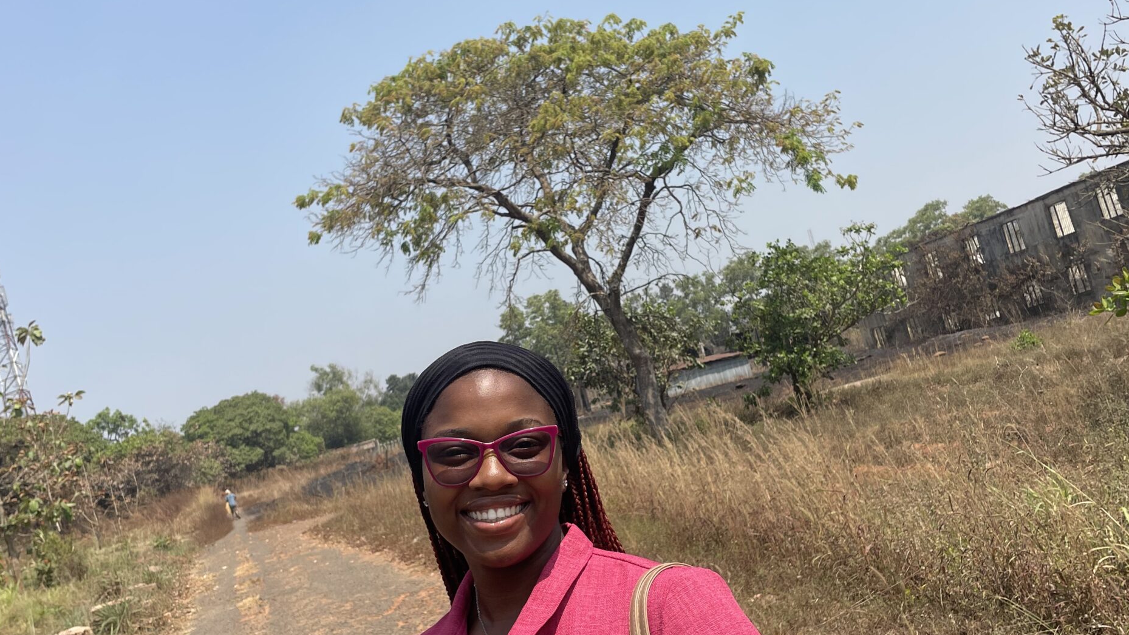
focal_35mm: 39
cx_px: 579
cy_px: 347
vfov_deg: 30.4
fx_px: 1168
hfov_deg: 51.6
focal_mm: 4.2
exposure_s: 1/2506
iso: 32
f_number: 1.6
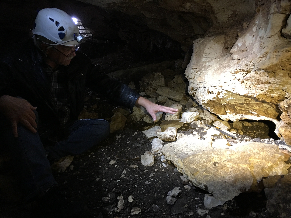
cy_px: 109
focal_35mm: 29
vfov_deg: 48.2
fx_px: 244
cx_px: 146
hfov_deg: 61.7
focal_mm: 4.15
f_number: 2.2
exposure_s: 1/10
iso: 80
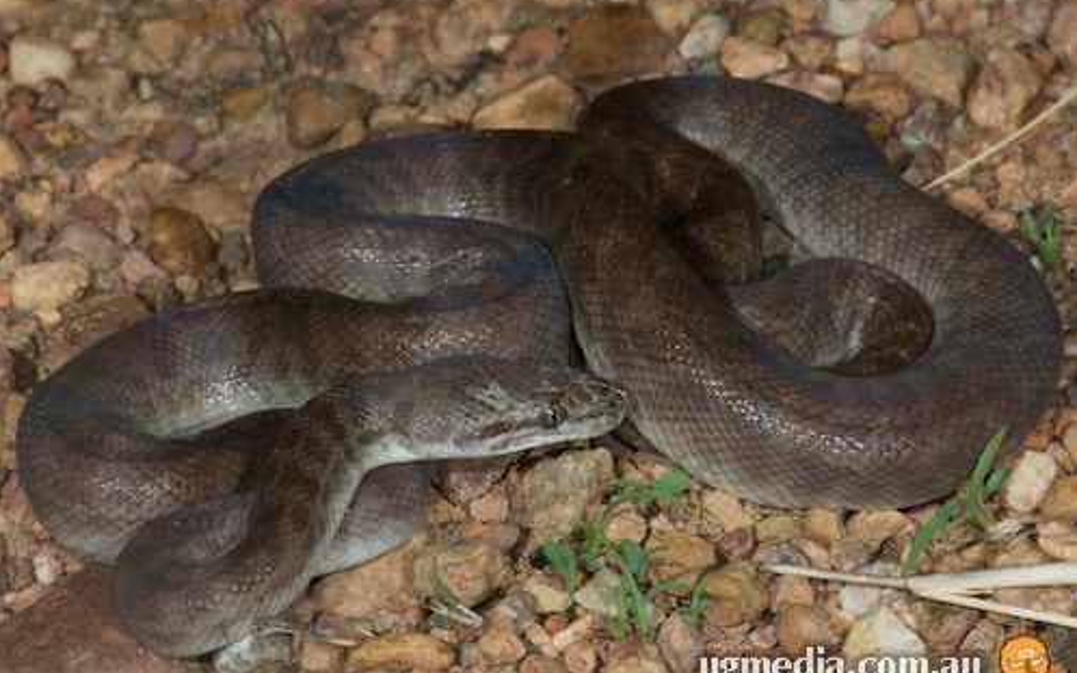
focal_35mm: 162
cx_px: 538
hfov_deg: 13.0
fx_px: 4740
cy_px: 347
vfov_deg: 8.1
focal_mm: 105
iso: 100
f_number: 18
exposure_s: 1/125
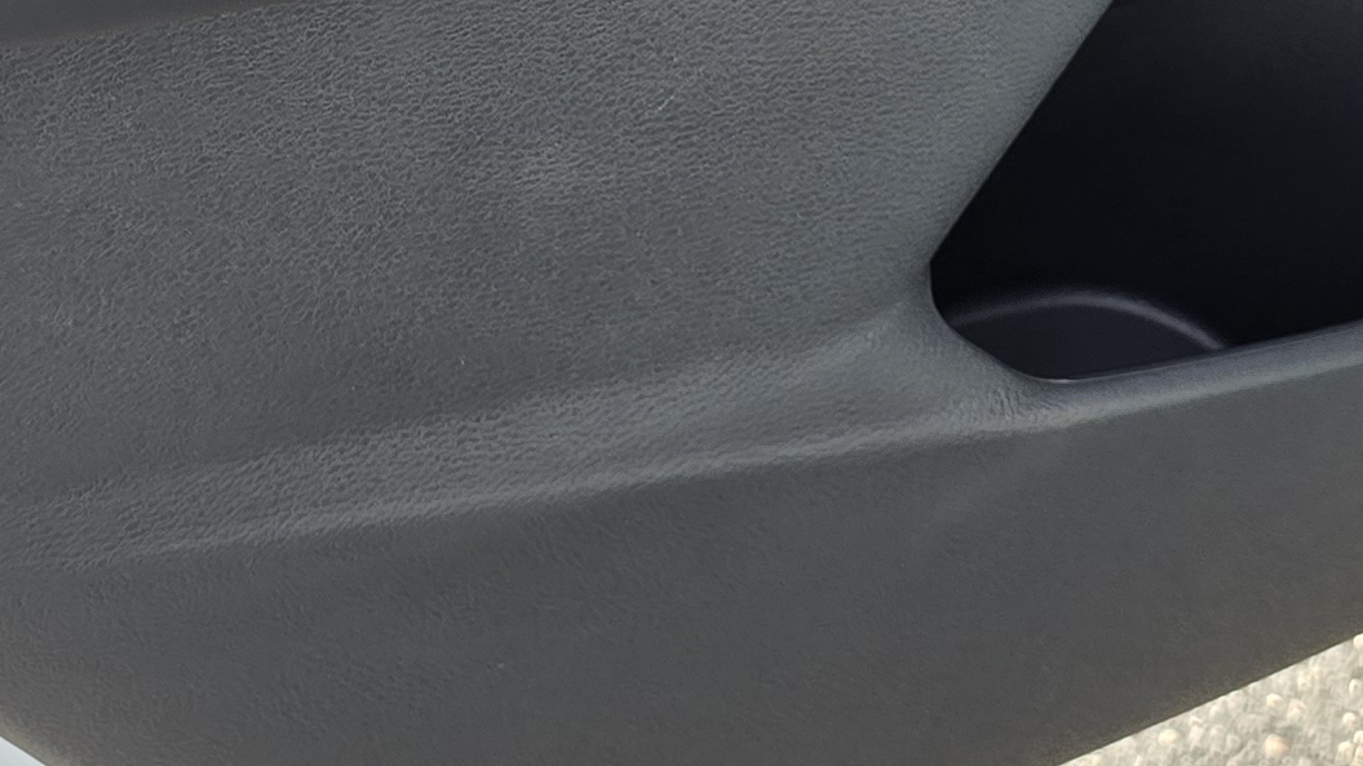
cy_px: -899
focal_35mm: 95
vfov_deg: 11.2
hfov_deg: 22.3
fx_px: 3433
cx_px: 367
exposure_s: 1/180
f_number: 1.7
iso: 20
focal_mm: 6.3
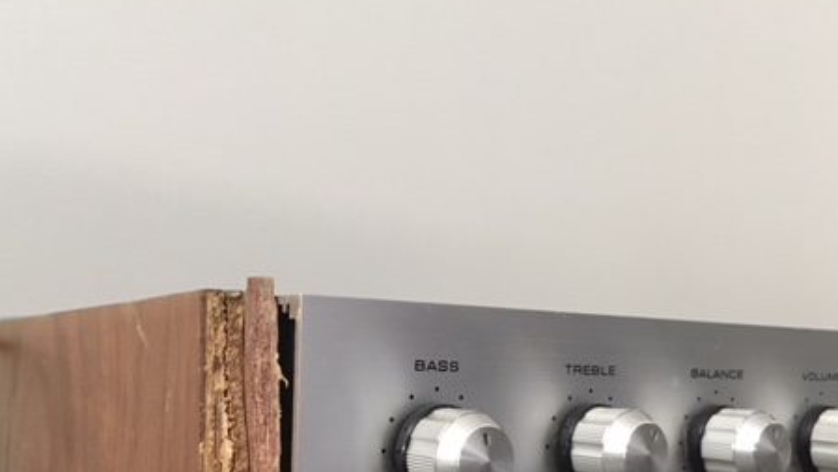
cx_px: 416
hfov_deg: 45.5
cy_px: 368
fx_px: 1000
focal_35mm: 45
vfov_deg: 26.1
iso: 200
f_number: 2.2
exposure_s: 1/25
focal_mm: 4.15
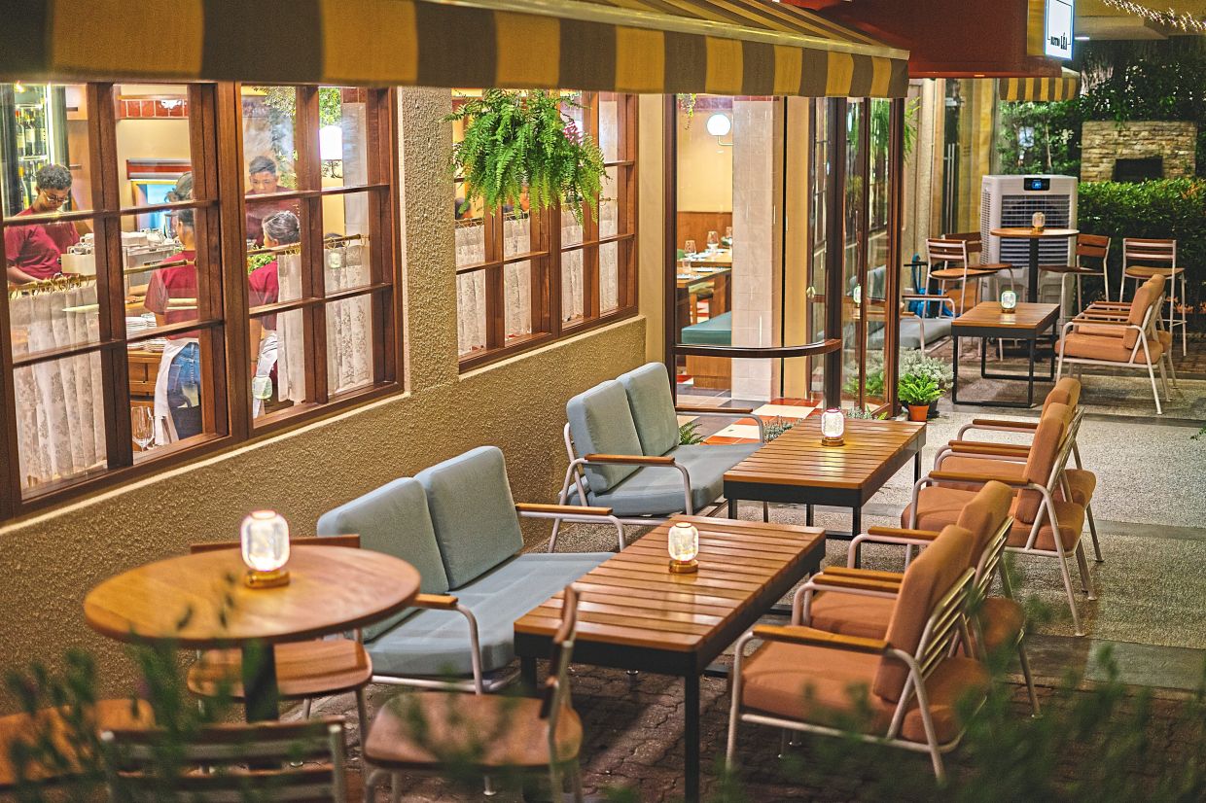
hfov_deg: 39.6
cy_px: 402
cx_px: 603
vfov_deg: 27.0
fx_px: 1674
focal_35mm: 50
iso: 400
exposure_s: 1/50
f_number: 2
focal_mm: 50
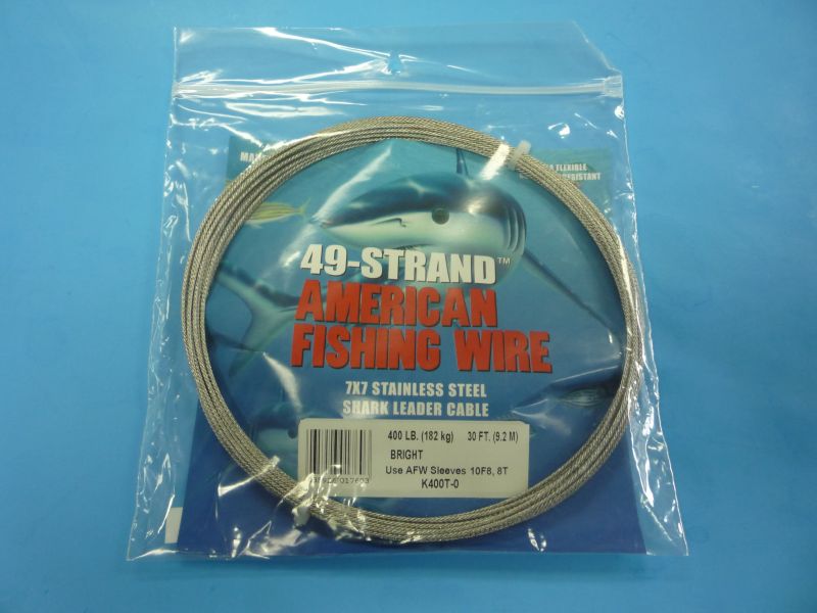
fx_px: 708
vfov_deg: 46.8
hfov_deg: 60.0
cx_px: 408
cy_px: 306
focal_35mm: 30
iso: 200
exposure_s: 1/30
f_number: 3.3
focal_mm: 5.2
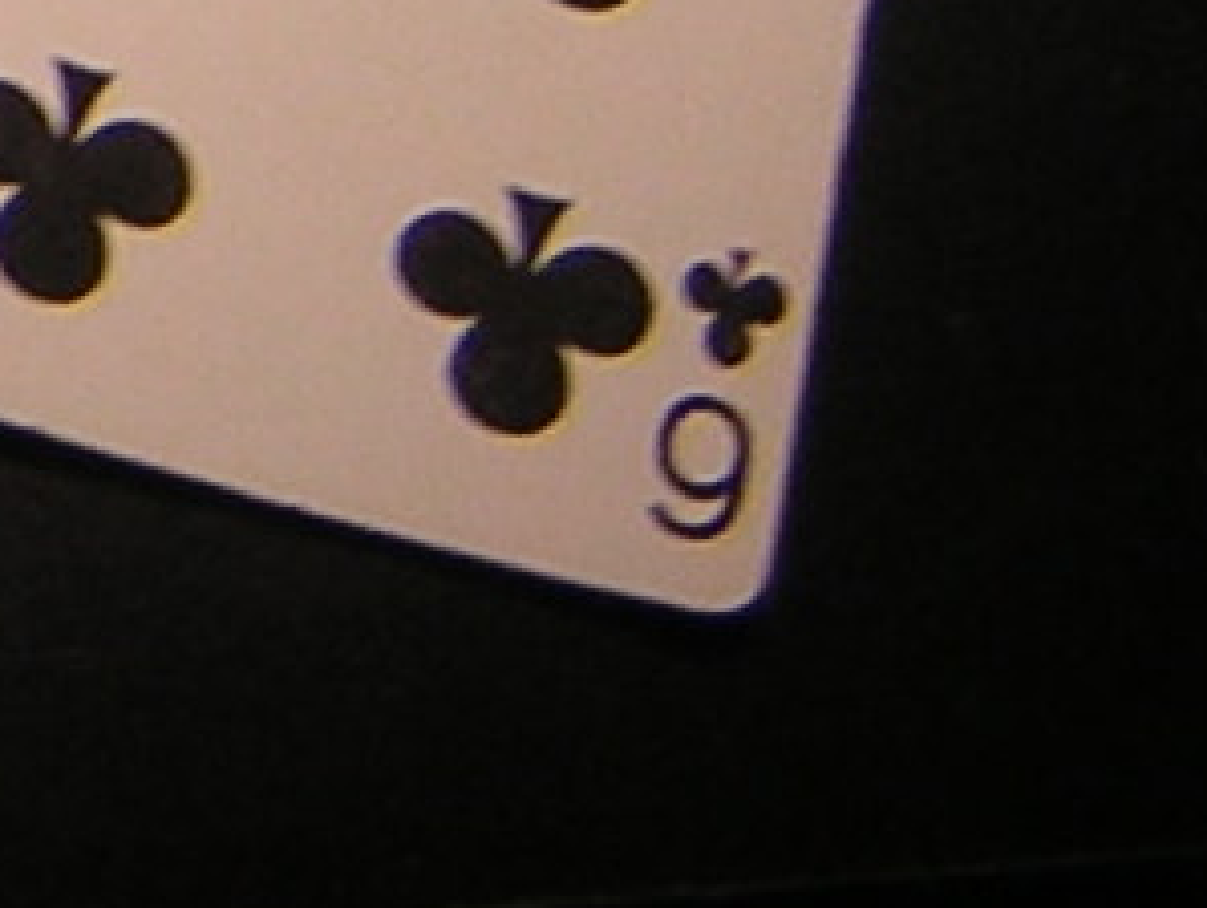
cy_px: -693
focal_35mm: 193
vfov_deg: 7.5
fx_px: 6735
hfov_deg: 9.2
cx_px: -1648
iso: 50
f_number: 2.6
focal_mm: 4.7
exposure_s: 1/30.5
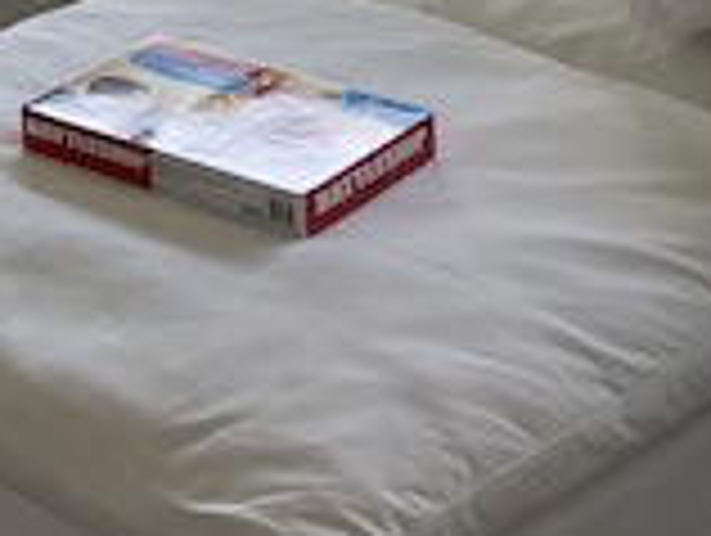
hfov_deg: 16.2
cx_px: -212
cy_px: -500
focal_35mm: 115
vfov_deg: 11.7
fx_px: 2366
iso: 32
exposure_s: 1/120
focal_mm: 3.99
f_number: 1.8
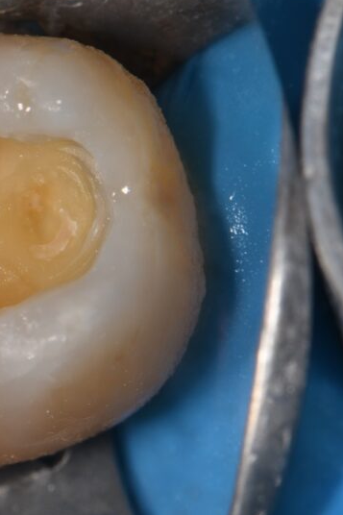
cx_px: -79
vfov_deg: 6.9
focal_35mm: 300
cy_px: 254
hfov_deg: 4.6
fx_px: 4290
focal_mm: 105
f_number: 32
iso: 200
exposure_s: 1/200
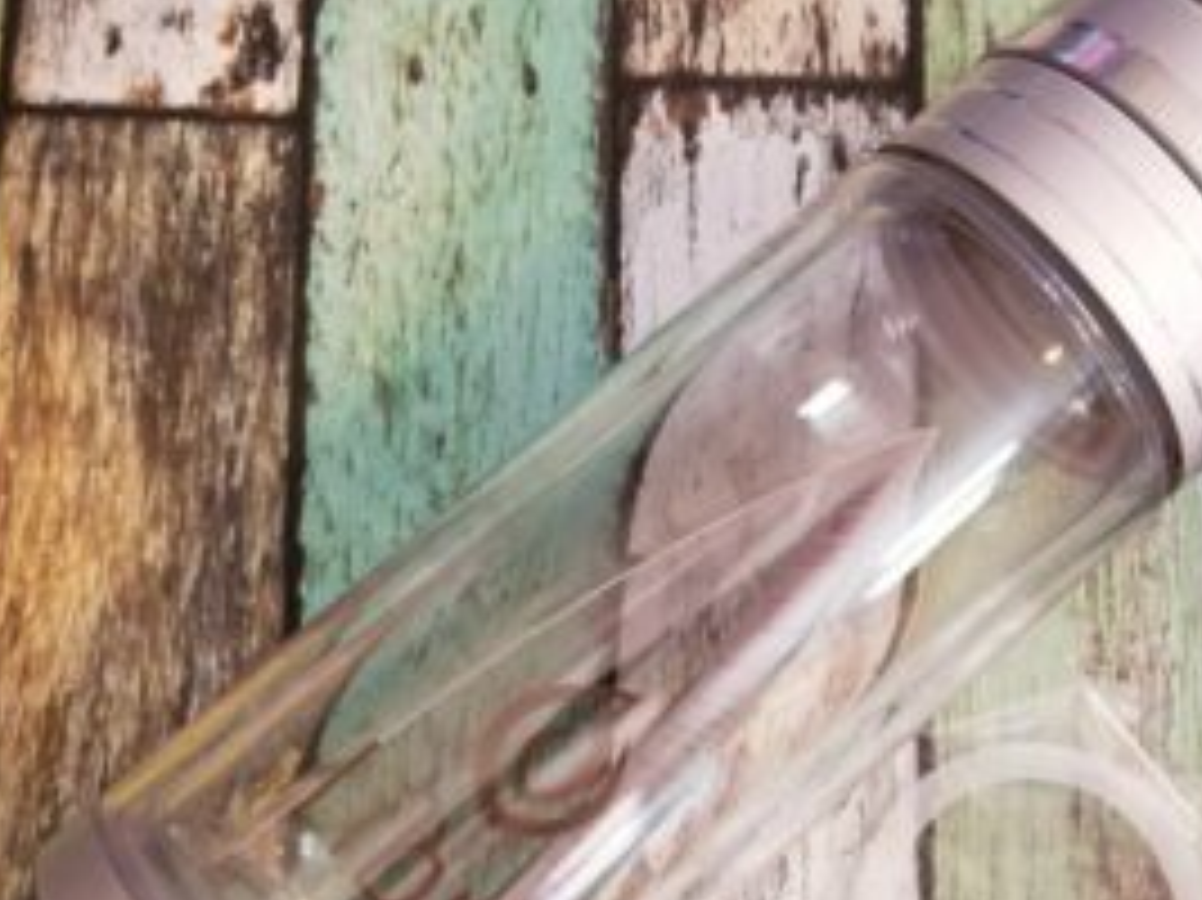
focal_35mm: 39
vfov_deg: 36.4
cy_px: 594
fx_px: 1354
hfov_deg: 47.3
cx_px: 774
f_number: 1.7
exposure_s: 1/20
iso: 250
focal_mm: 4.25
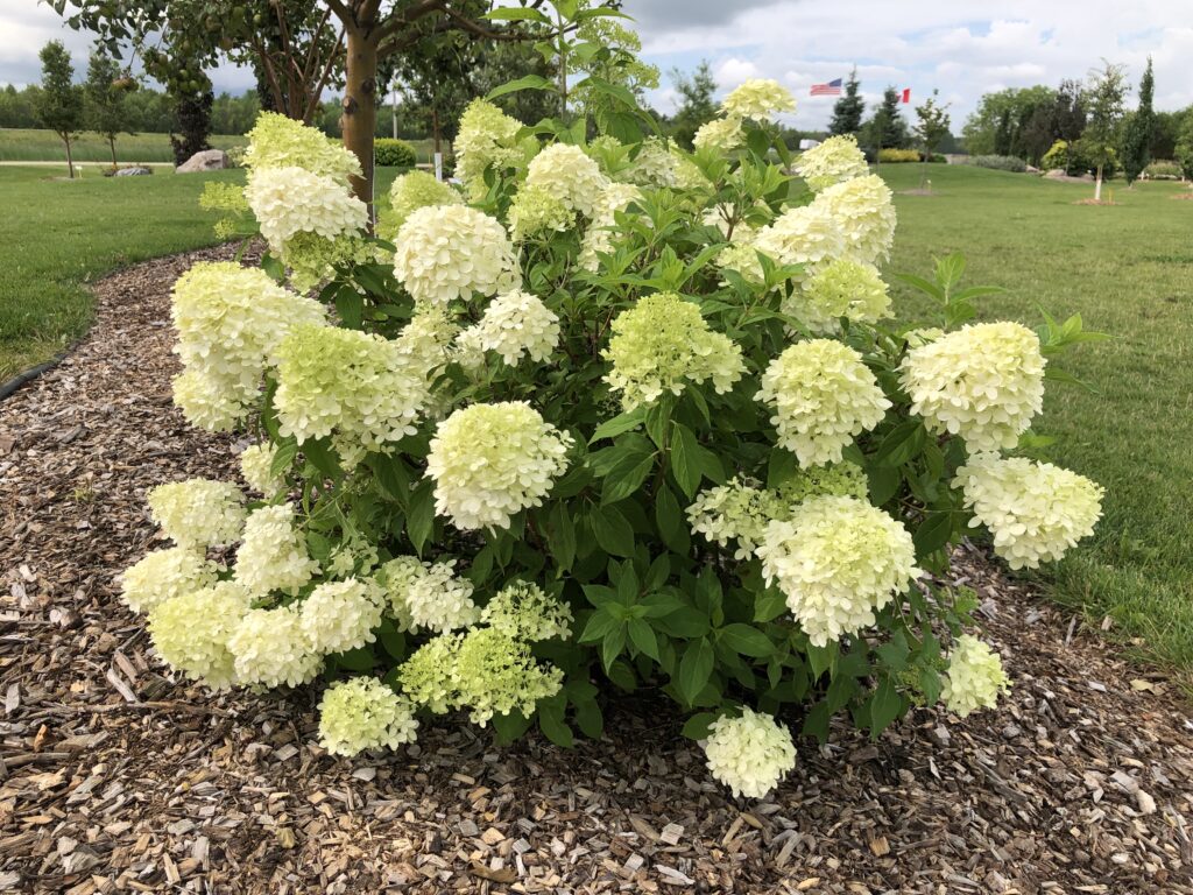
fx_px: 965
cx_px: 596
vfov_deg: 49.7
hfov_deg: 63.4
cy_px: 448
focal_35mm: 28
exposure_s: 1/1517
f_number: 1.8
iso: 20
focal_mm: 3.99
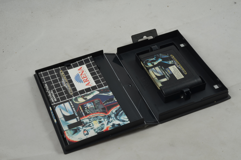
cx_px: 120
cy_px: 80
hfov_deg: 33.5
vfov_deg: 22.5
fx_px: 401
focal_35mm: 60
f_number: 20
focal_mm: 40
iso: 100
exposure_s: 1/1.6
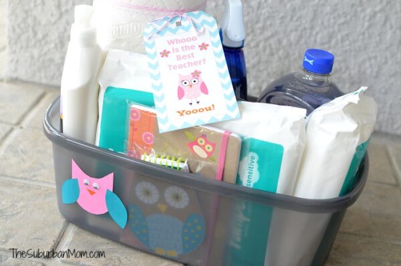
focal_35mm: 52
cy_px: 133
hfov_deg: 37.9
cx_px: 200
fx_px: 584
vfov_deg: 25.7
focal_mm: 35
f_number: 3.2
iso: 800
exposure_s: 1/800
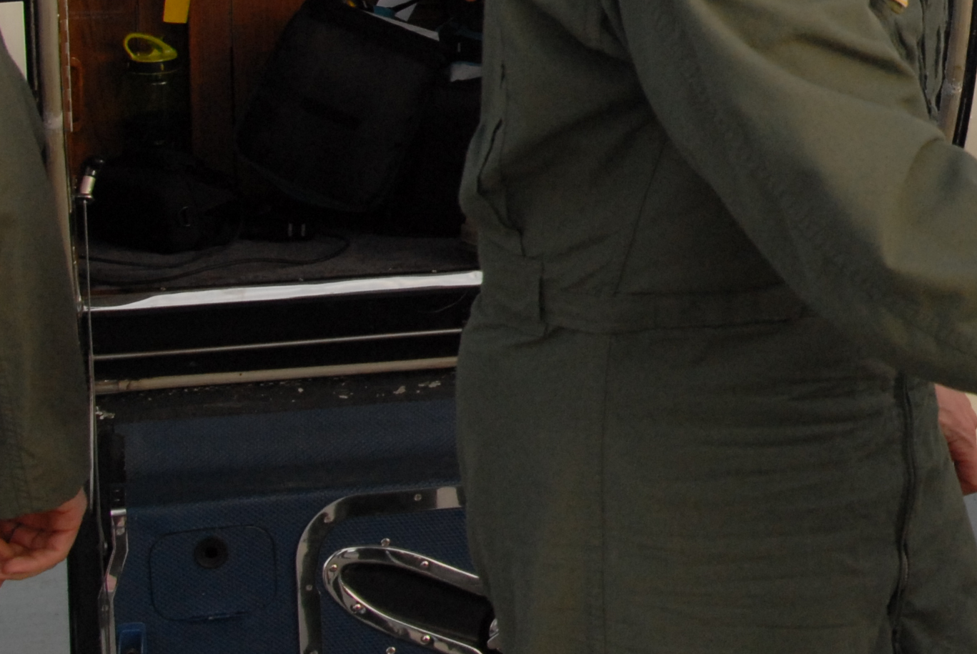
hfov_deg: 18.5
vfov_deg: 13.1
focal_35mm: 102
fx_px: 2771
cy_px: -148
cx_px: 1294
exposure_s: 1/320
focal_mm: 24
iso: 500
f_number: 9
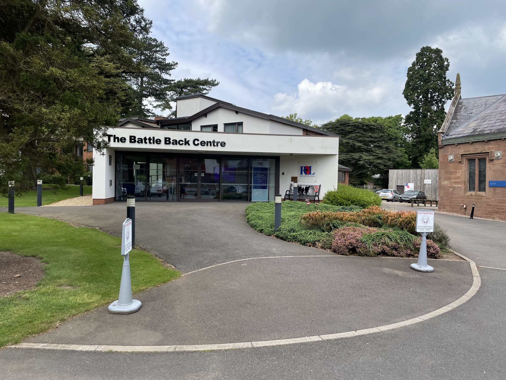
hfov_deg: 67.3
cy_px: 190
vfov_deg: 53.1
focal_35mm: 26
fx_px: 380
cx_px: 253
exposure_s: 1/2506
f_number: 1.6
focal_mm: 4.2
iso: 32
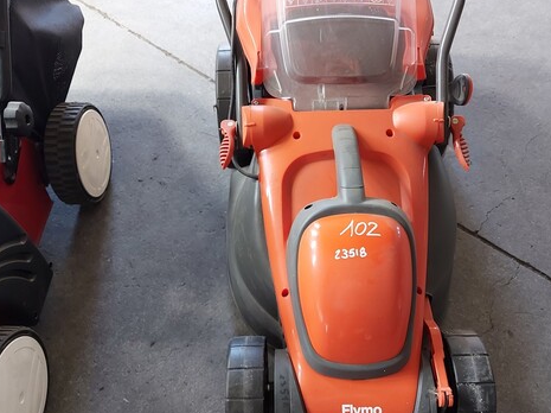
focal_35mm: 31
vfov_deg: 45.4
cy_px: 203
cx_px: 288
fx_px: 493
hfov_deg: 58.4
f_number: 1.8
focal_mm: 5.23
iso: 200
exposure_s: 1/40
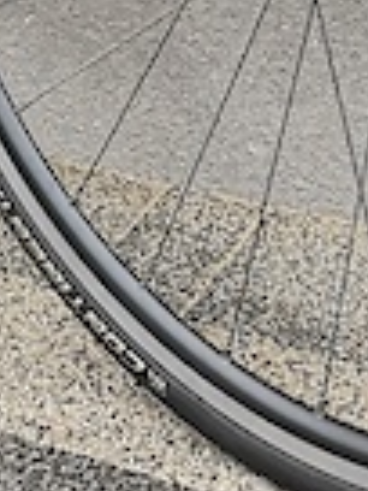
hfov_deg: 9.3
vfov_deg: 10.4
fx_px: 2254
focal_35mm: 159
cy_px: -758
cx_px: 14
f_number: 1.8
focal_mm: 5.58
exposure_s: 3
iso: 200
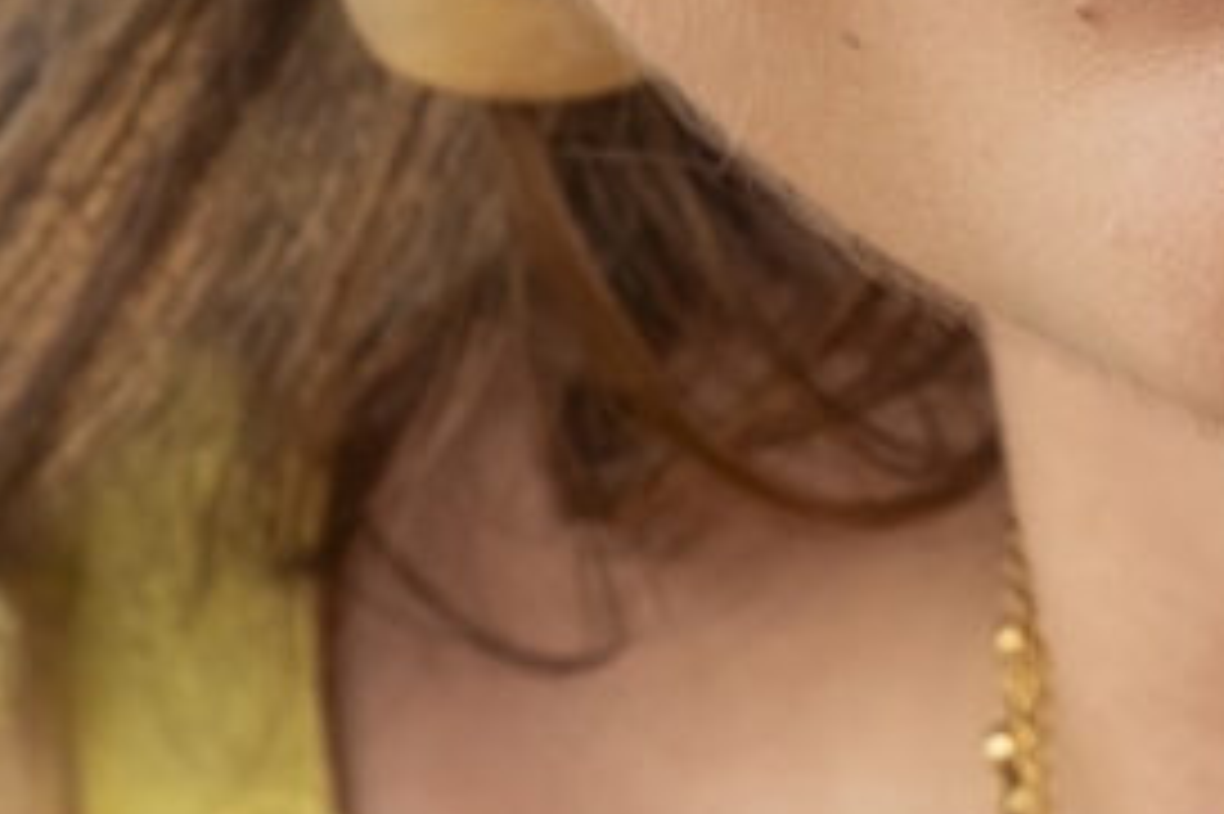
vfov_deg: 0.9
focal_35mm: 1484
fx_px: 50424
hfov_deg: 1.4
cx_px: 1904
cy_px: -454
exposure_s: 1/500
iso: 250
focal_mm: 140
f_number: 5
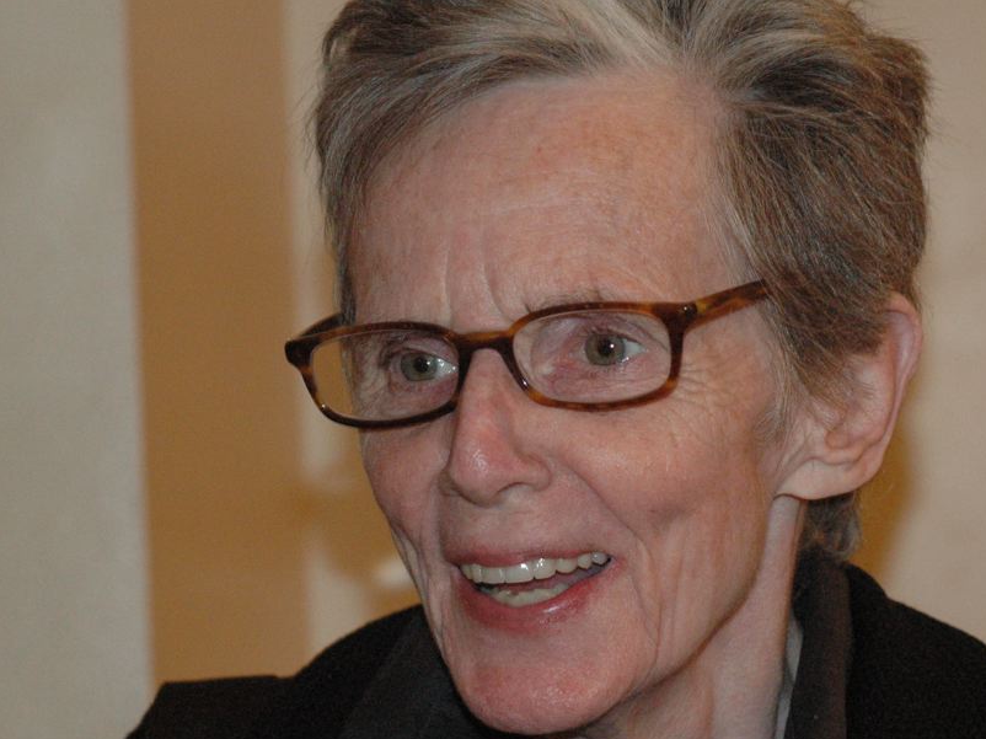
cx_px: 626
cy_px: 463
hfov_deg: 14.3
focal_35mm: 138
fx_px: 3930
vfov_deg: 10.7
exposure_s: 1/60
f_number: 5
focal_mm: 60
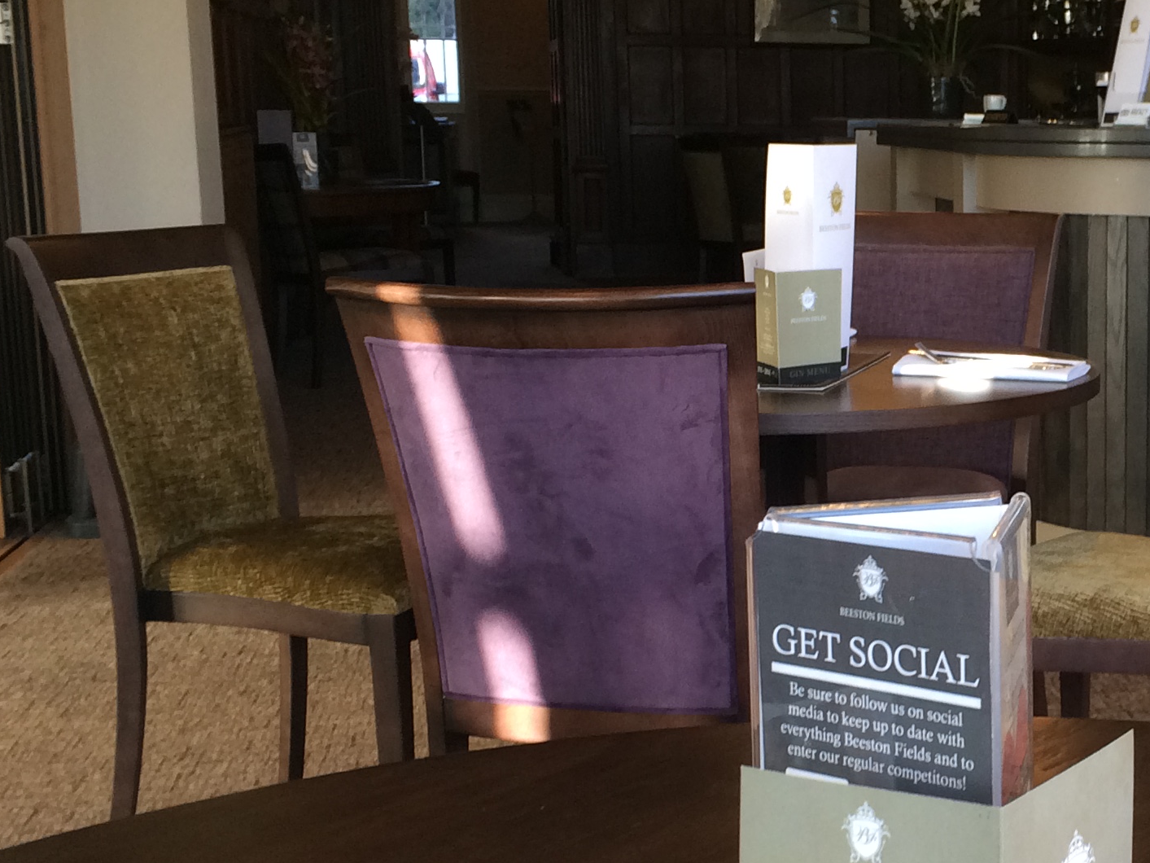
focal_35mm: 67
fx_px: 2226
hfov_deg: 27.7
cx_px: 1071
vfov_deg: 21.9
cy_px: 500
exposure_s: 1/100
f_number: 2.2
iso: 64
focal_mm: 4.15
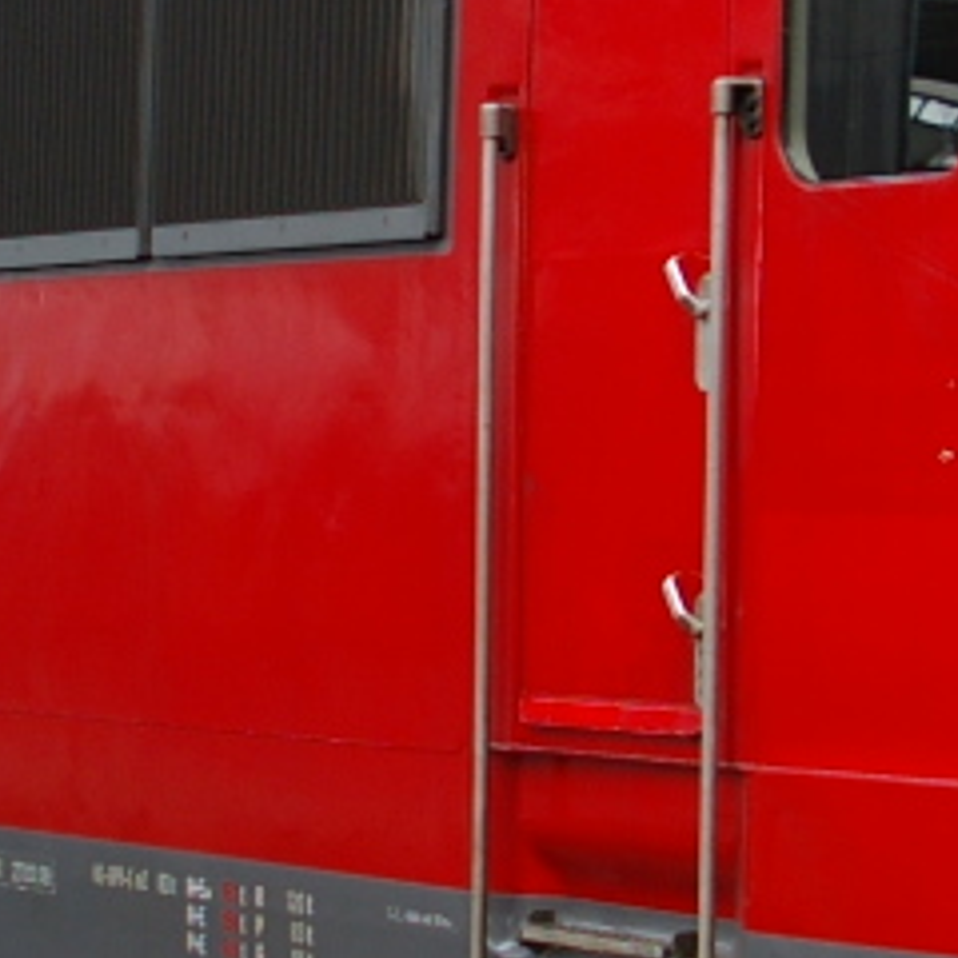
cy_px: 267
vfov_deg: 10.7
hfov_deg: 10.7
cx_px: 319
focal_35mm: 163
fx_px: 5104
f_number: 4.5
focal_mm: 20
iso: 200
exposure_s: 1/60
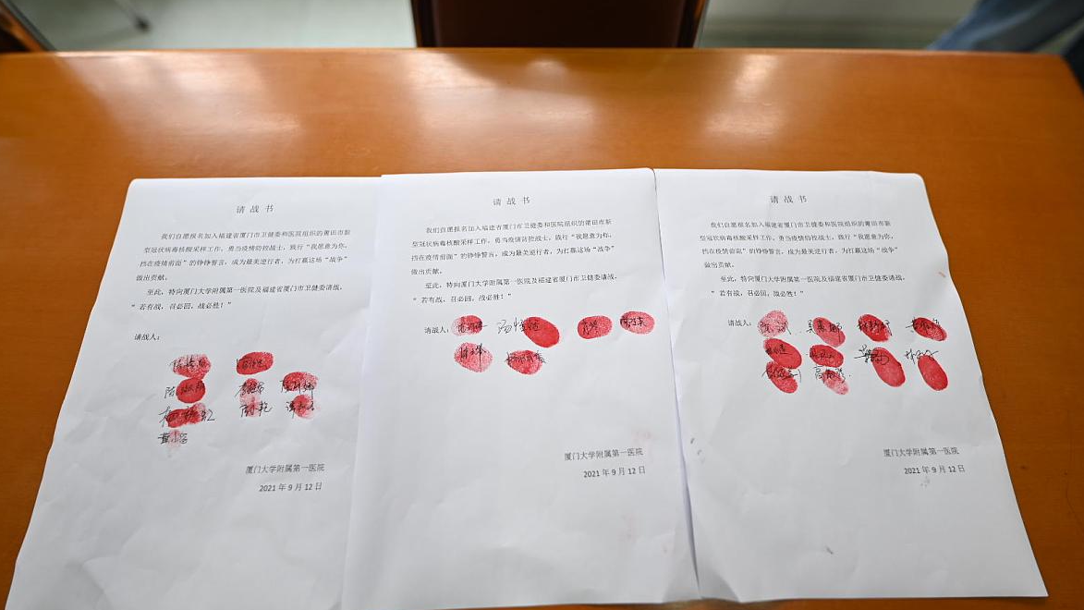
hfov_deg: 103.0
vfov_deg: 70.4
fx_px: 431
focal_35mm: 15
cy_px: 336
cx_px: 535
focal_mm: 14
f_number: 1.8
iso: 200
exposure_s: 1/250
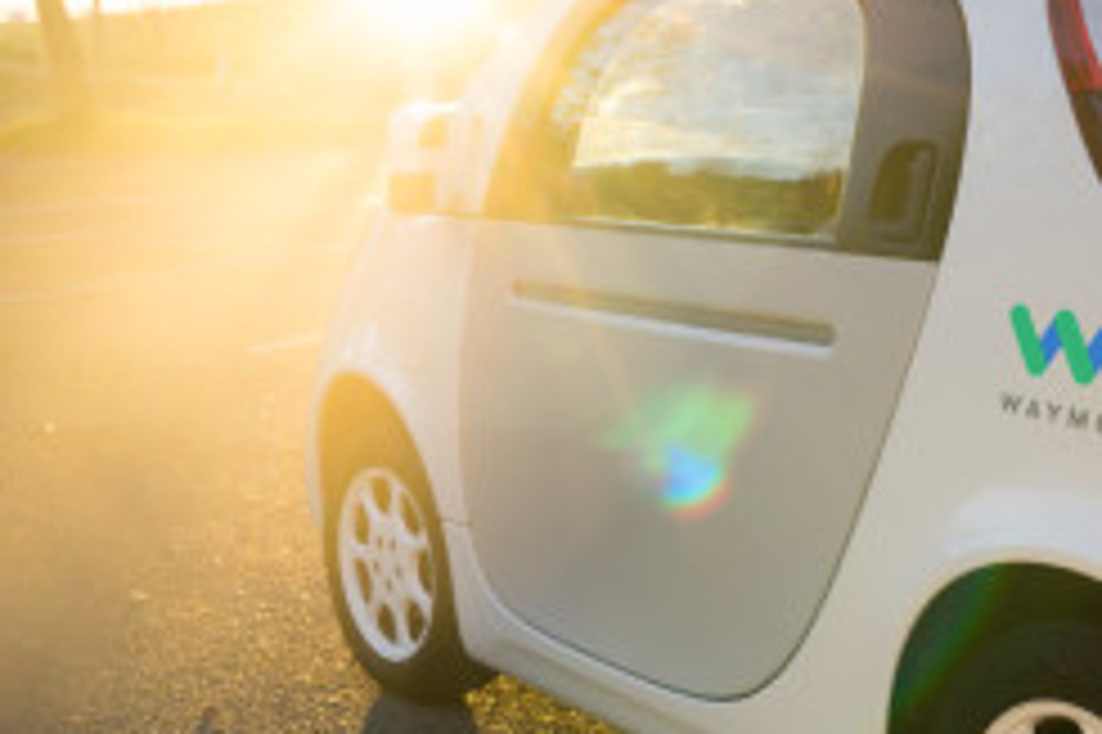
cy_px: 194
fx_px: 2080
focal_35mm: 68
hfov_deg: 29.7
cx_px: 567
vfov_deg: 19.9
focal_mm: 37
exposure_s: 1/250
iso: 100
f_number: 4
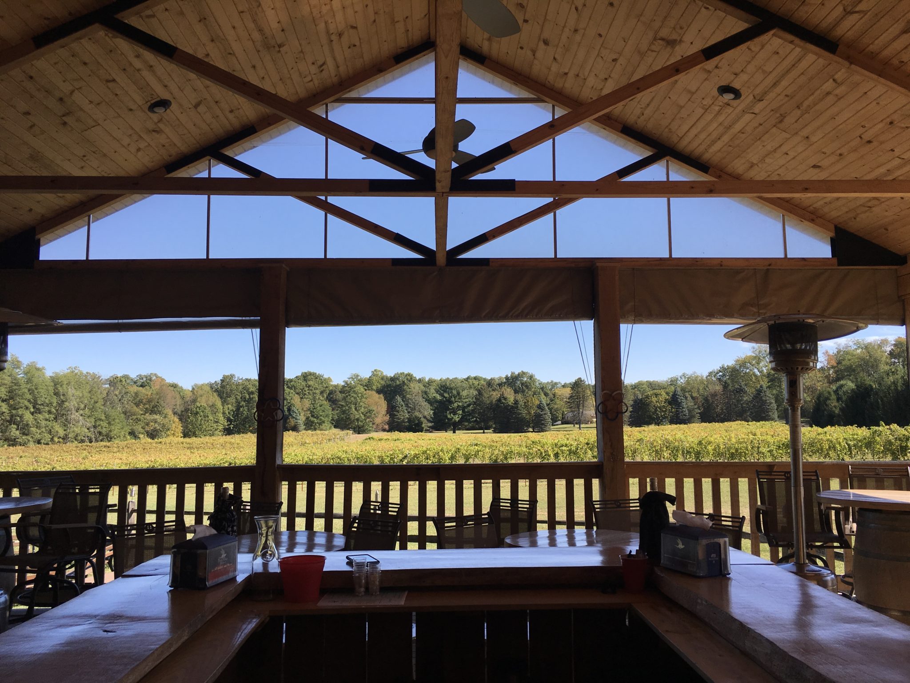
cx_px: 455
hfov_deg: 61.7
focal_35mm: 29
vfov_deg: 48.2
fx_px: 762
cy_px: 342
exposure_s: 1/950
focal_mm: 4.15
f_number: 2.2
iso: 25
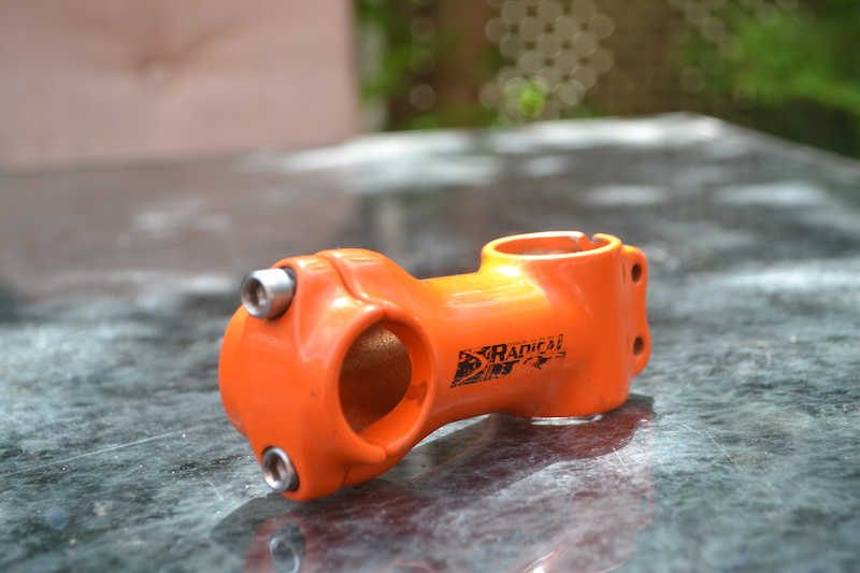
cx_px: 430
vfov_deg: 23.8
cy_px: 286
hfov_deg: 35.1
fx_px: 1361
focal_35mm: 57
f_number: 5
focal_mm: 38
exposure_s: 1/60
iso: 100
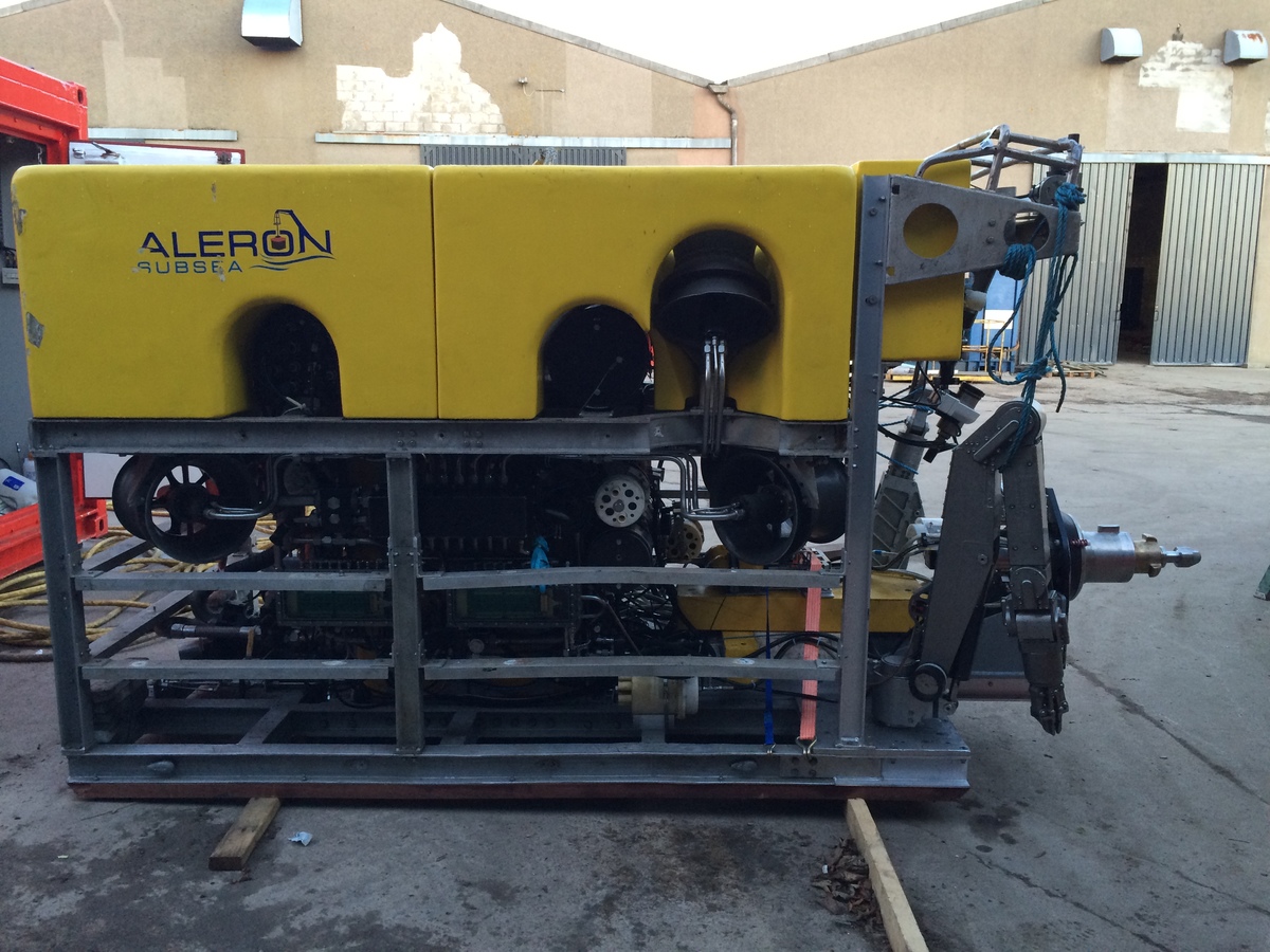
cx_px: 635
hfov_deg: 61.7
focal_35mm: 29
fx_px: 1064
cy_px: 476
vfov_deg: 48.2
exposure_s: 1/33
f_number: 2.2
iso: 80
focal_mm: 4.15
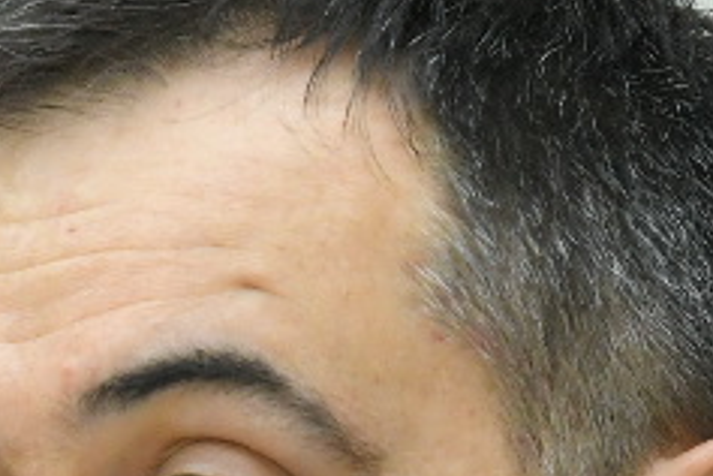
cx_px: 187
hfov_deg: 1.5
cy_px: 886
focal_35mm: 1369
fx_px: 27112
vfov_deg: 1.0
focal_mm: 200
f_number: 4.5
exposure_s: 1/200
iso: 3200
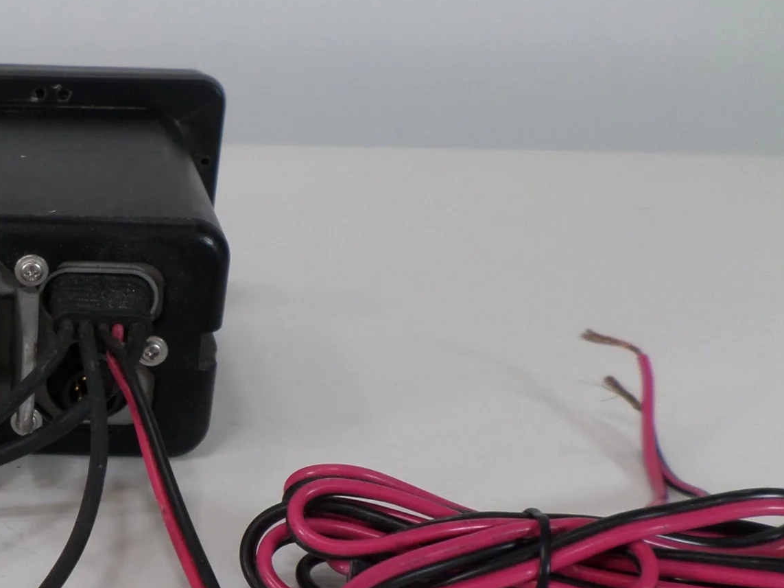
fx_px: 1268
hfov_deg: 31.4
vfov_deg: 25.8
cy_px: 424
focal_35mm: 56
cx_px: -25
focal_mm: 4.5
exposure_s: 1/60
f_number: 2.5
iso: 80
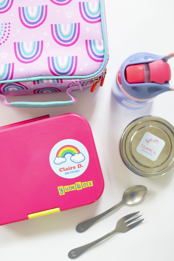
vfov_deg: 37.9
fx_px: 381
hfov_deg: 25.8
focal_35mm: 52
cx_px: 87
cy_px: 130
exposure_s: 1/60
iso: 200
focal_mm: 35
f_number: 3.2
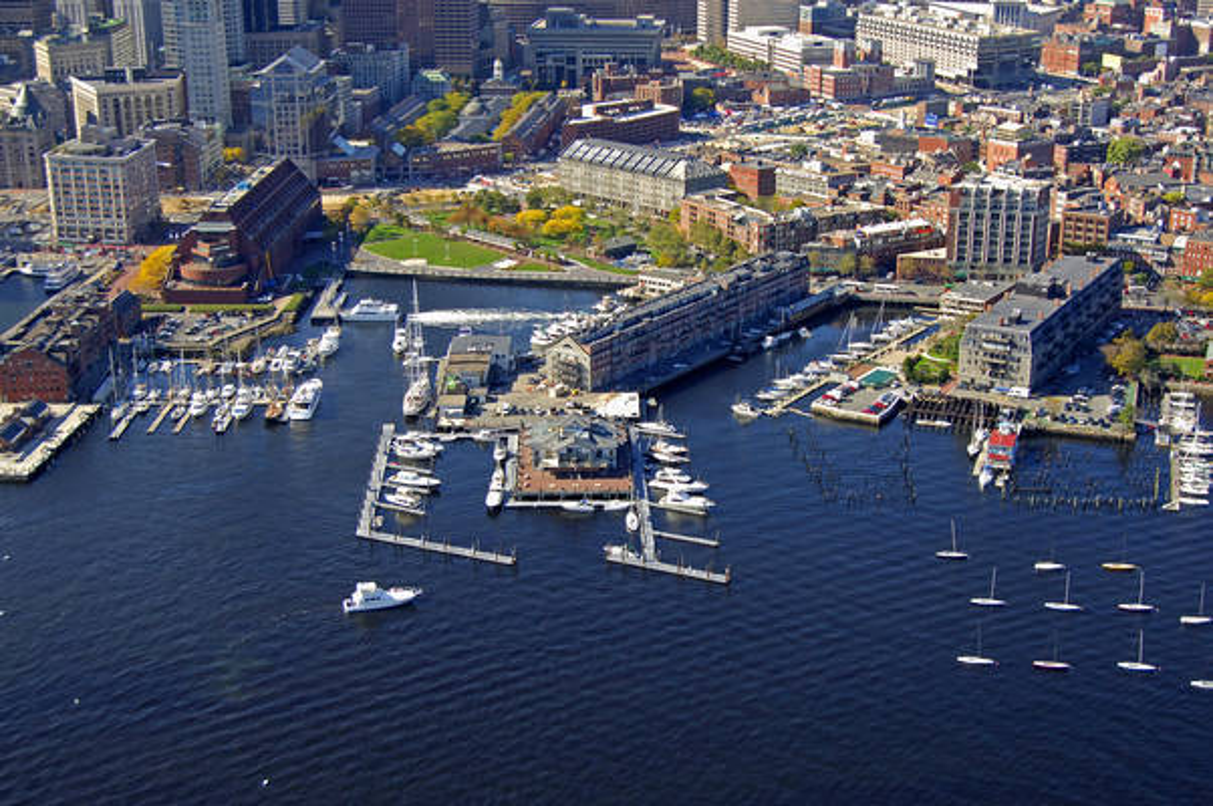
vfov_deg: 28.0
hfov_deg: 41.2
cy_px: 403
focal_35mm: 48
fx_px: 1616
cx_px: 606
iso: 400
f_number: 5
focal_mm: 32
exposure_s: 1/1000
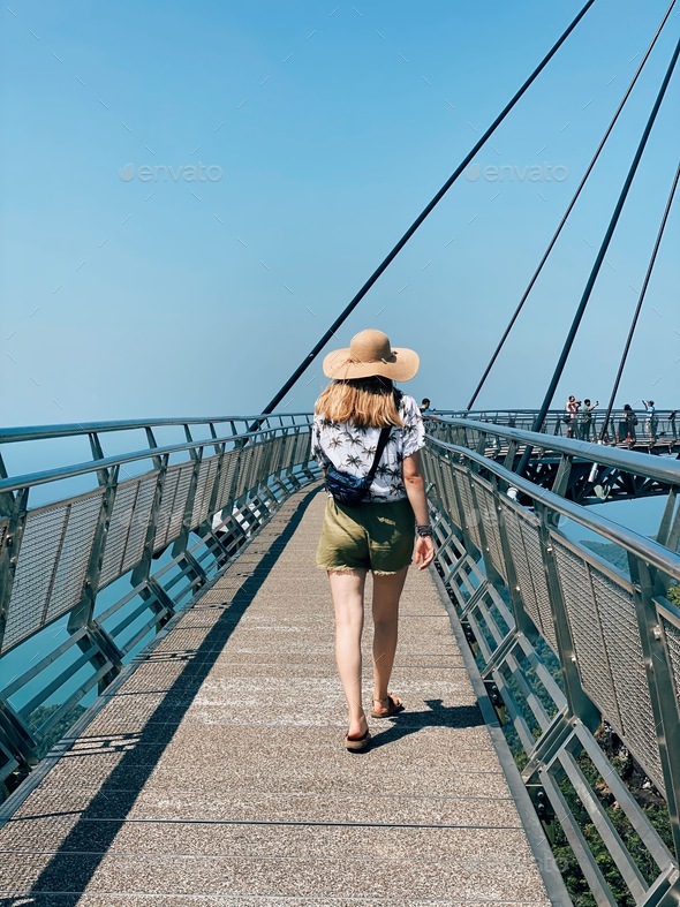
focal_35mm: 52
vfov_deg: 36.8
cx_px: 340
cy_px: 454
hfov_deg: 28.0
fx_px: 1362
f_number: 2
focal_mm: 6
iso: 20
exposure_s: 1/2083
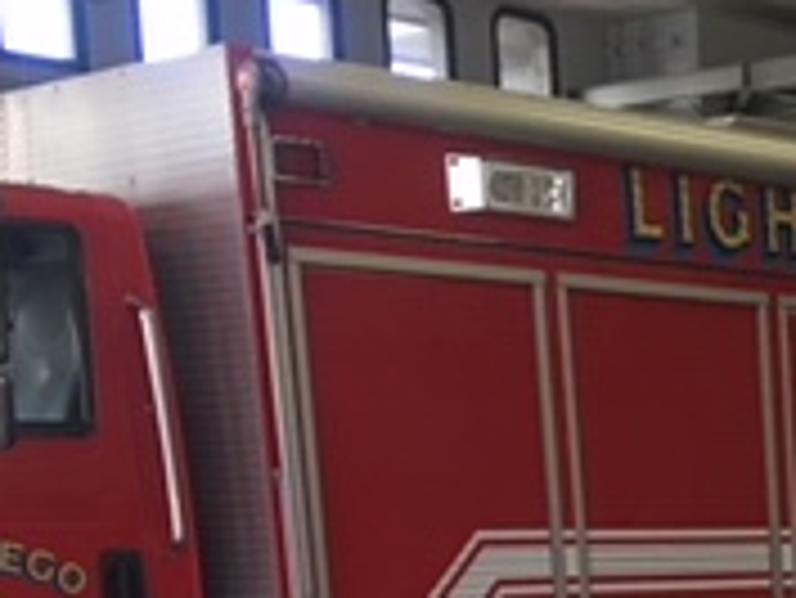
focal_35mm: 105
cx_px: 1214
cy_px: 1030
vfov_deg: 13.0
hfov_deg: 16.9
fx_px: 2416
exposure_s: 1/30
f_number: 2.2
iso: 40
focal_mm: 4.15
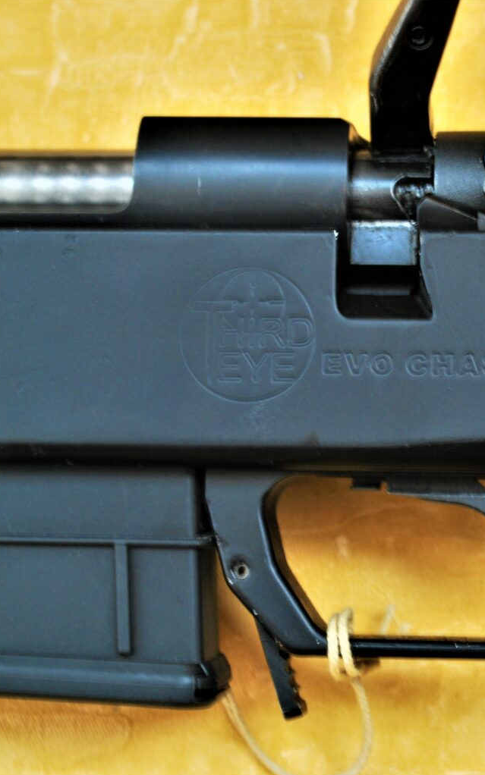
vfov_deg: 22.6
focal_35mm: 92
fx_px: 1945
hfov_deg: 14.1
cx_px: 383
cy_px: 388
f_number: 5.3
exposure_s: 1/30
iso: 250
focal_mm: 40
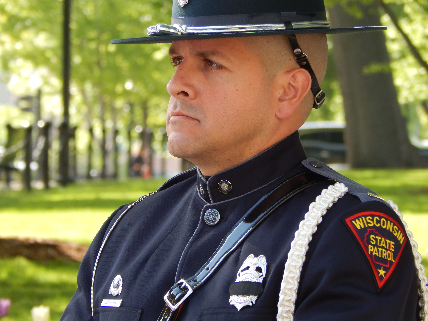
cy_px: 160
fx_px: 4748
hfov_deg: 5.2
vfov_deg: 3.9
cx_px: 214
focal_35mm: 384
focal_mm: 69
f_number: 5.7
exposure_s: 1/60
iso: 125
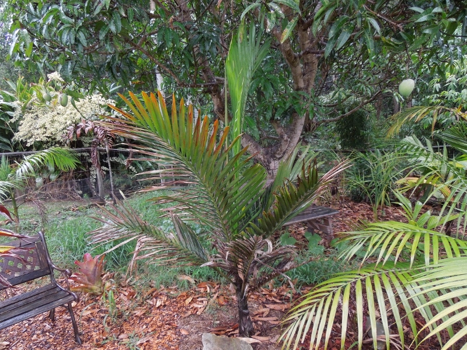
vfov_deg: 54.9
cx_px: 234
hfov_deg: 69.4
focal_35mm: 25
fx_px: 337
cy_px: 175
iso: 450
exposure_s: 1/125
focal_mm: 4.5
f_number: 3.3
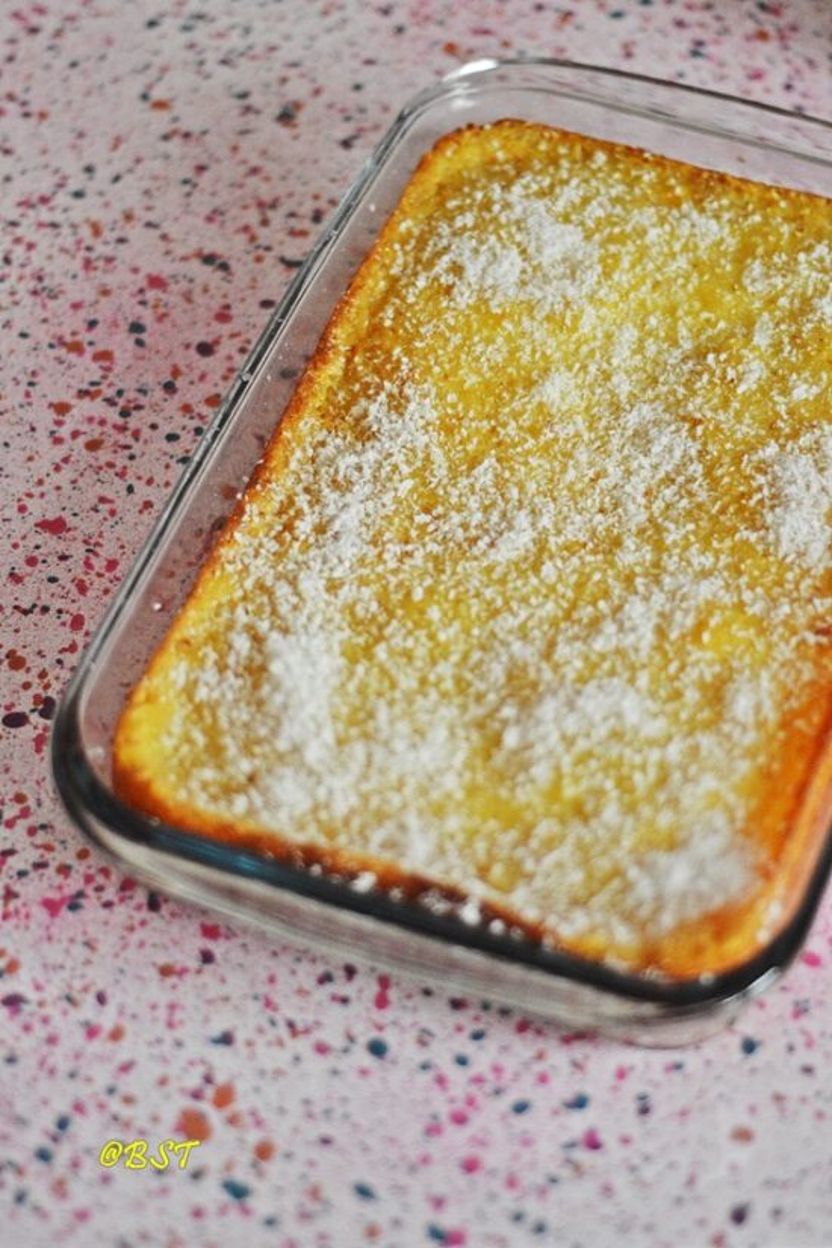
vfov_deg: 27.0
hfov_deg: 18.2
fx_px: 2600
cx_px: 416
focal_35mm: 75
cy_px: 624
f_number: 1.8
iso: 1000
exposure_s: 1/60
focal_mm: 50
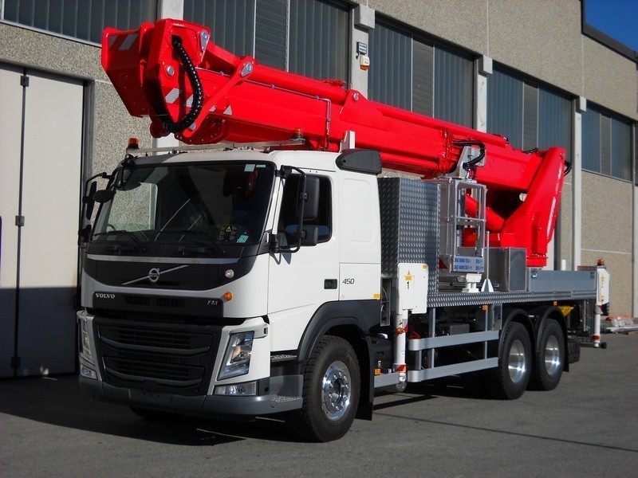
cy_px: 239
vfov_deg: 26.1
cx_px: 319
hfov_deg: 34.3
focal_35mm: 56
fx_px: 1032
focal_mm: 9.24
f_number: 6.4
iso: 64
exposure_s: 1/458
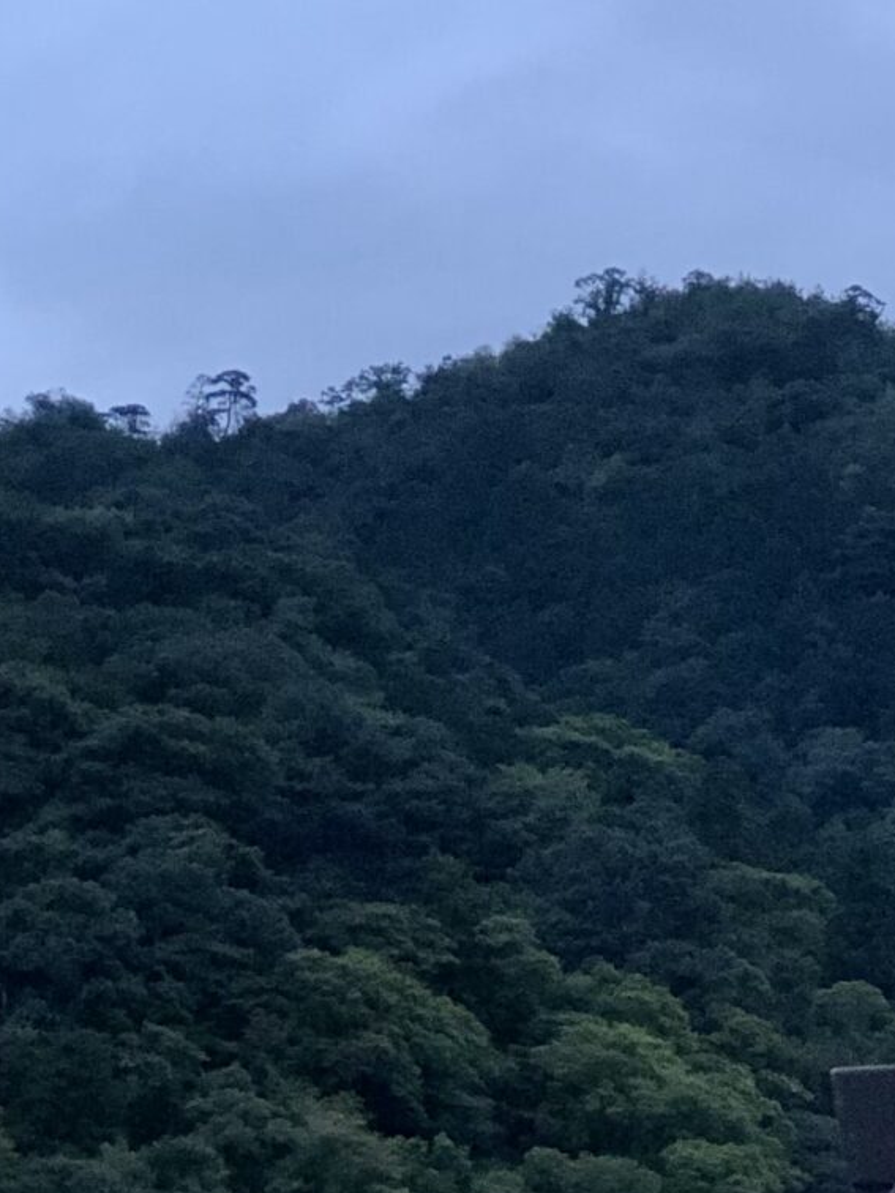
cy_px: 1513
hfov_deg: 7.6
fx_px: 6653
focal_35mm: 193
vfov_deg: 10.1
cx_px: 994
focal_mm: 6.6
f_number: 2.8
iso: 64
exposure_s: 1/30
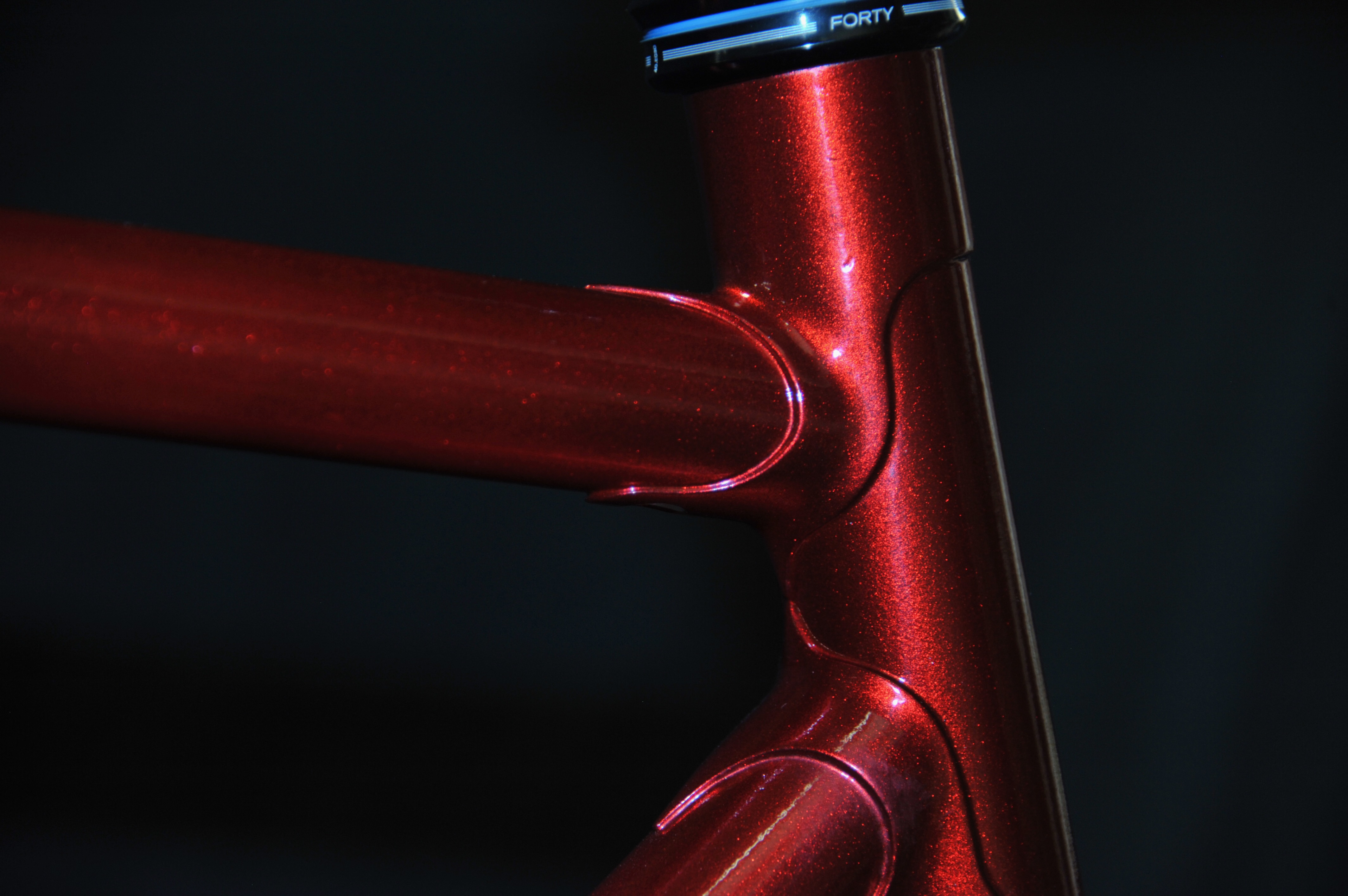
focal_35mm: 200
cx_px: 674
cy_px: 448
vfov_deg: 6.9
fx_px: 7484
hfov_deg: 10.3
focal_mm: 200
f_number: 5.6
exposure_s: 1/30
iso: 800
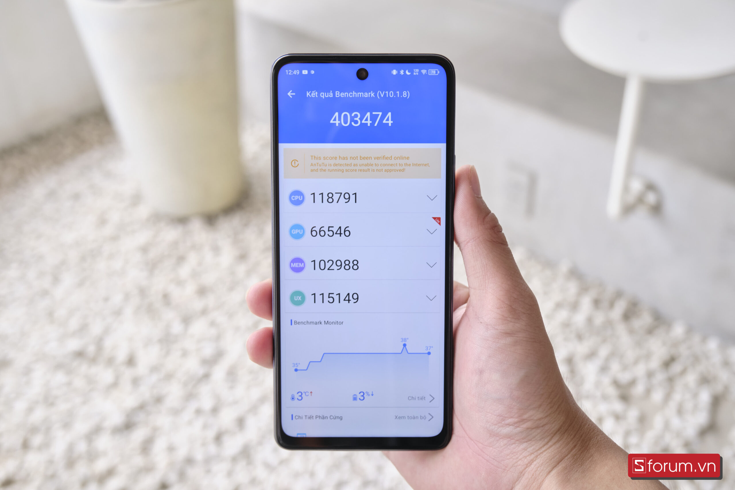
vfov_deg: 32.6
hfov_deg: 47.4
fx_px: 837
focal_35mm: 41
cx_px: 368
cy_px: 245
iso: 400
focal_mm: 27.1
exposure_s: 1/125
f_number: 4.4
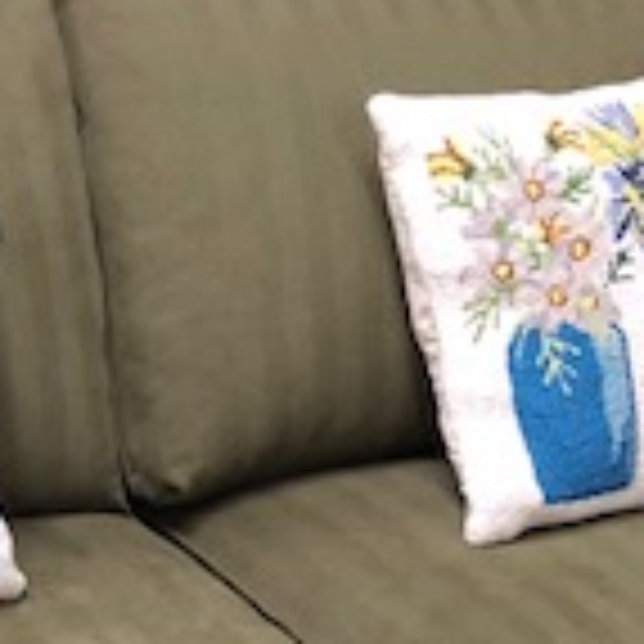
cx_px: 59
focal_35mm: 111
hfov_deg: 15.5
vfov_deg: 15.6
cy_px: 459
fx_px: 2336
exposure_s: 1/12
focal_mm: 3.99
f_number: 1.8
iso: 100
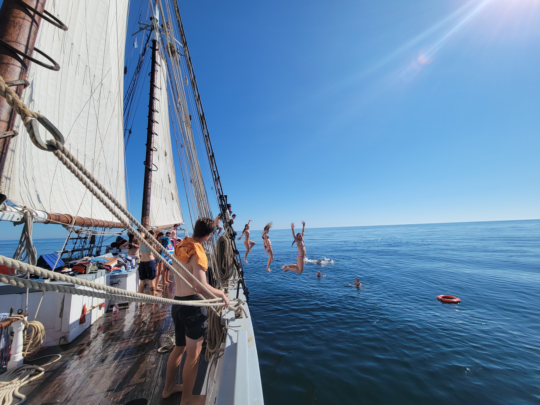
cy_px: 202
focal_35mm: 13
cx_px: 270
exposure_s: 1/2685
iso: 50
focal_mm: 2.2
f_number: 2.2
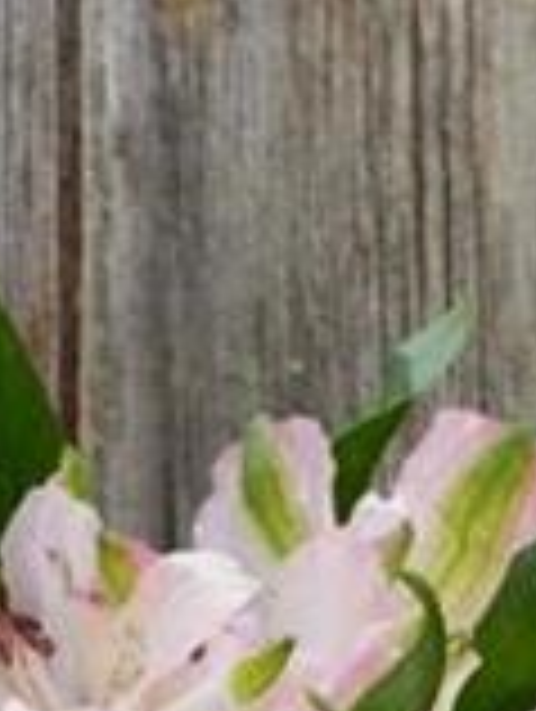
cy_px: 1204
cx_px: 185
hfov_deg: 15.3
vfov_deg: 17.2
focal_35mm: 97
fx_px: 1997
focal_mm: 4
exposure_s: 1/100
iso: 800
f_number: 3.4
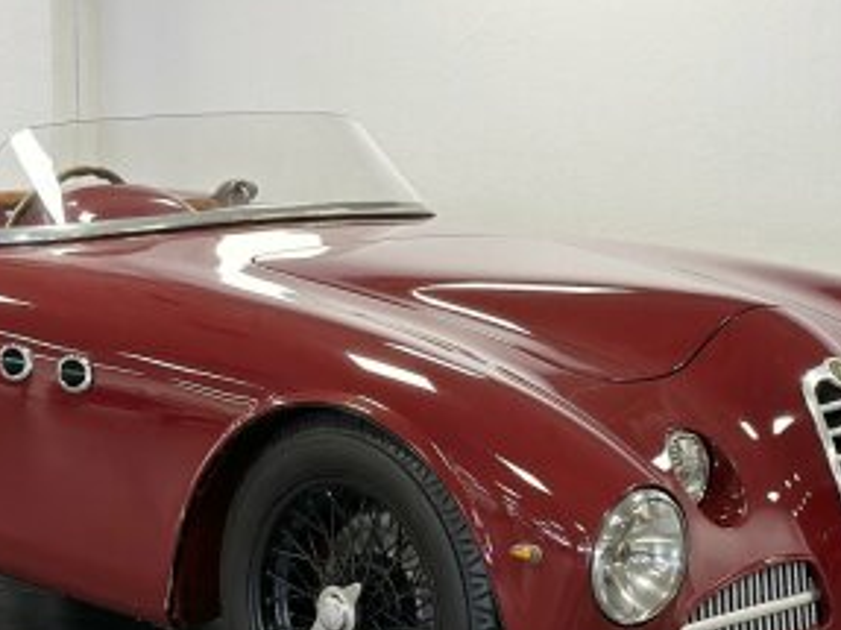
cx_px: 296
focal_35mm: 107
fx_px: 2598
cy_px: 434
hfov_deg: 18.3
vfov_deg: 13.8
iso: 125
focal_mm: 6.86
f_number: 1.78
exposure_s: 1/82
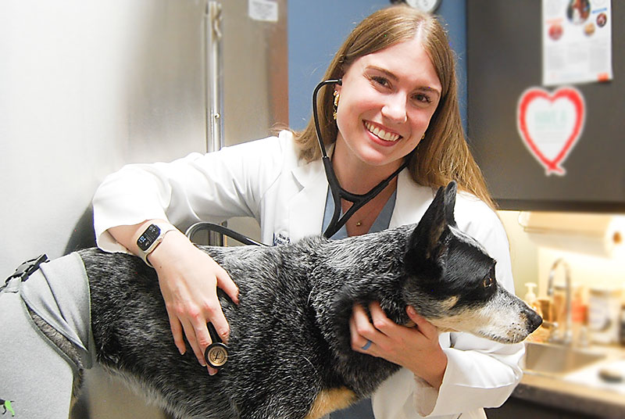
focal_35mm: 27
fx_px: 469
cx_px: 312
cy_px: 210
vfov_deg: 48.1
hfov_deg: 67.3
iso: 500
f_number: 3.5
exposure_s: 1/30
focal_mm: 18
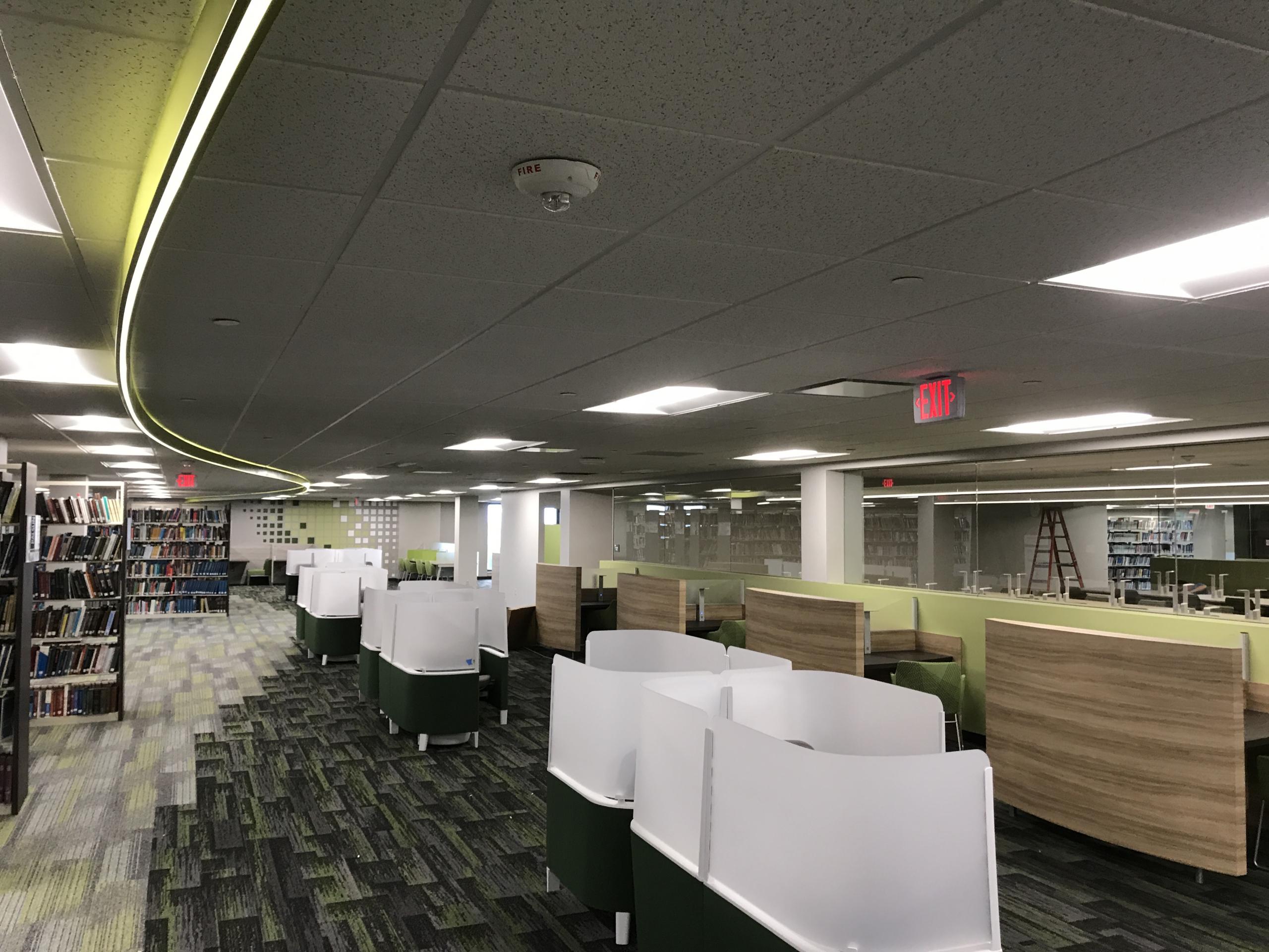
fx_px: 1026
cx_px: 634
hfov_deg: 63.4
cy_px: 476
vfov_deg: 49.7
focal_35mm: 28
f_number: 1.8
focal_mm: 3.99
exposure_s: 1/30
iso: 40
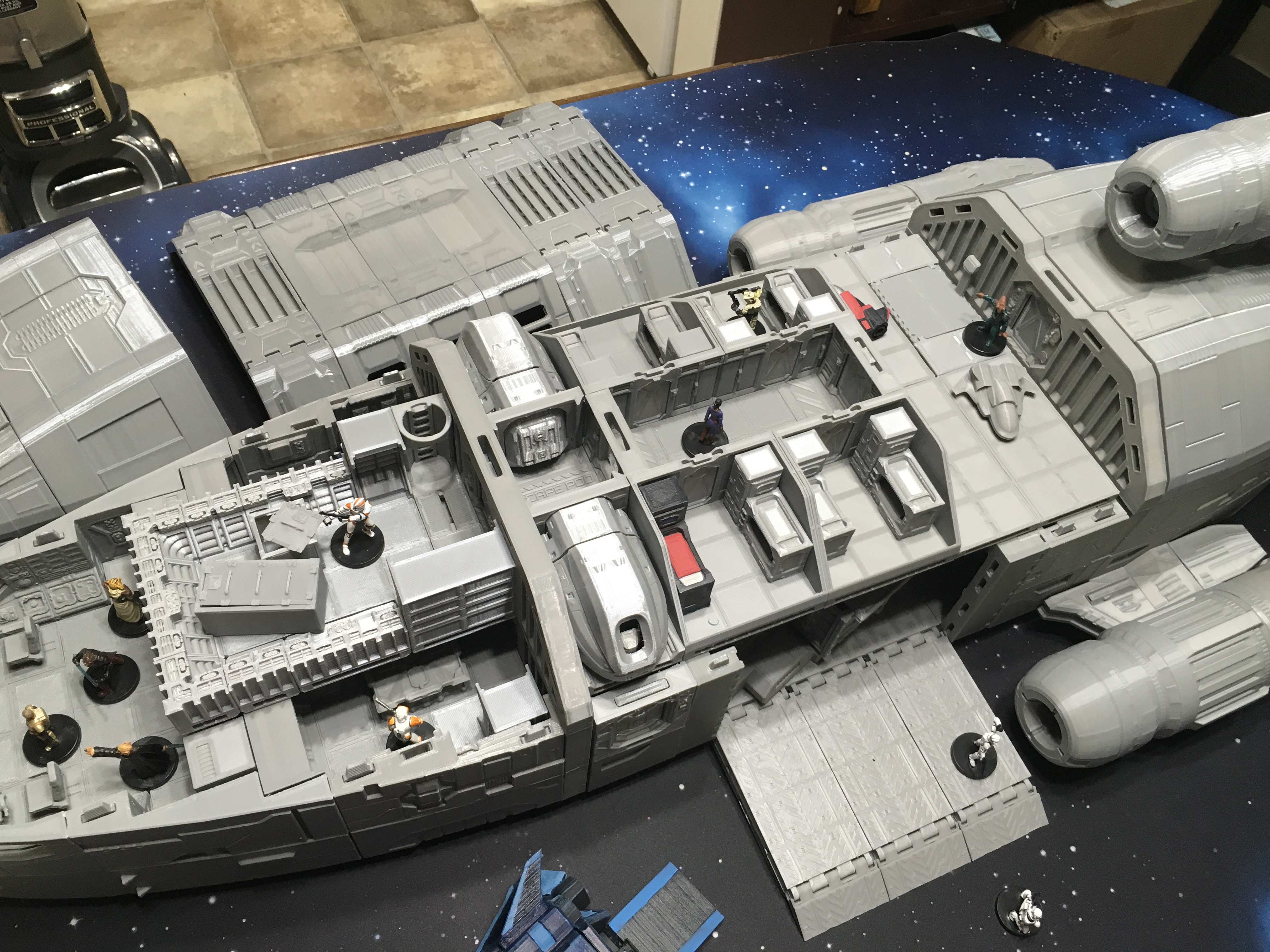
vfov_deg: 48.2
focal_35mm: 29
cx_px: 635
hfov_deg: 61.7
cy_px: 476
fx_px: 1064
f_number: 2.2
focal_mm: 4.15
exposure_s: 1/30
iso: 64
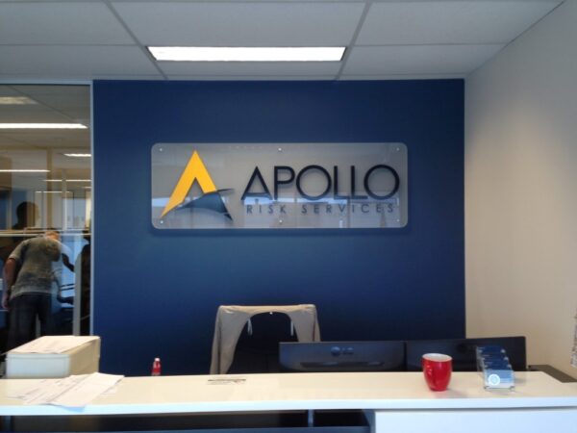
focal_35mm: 33
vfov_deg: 42.9
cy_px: 216
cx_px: 288
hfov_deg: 55.4
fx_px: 550
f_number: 2.4
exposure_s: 1/20
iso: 50
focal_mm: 4.12
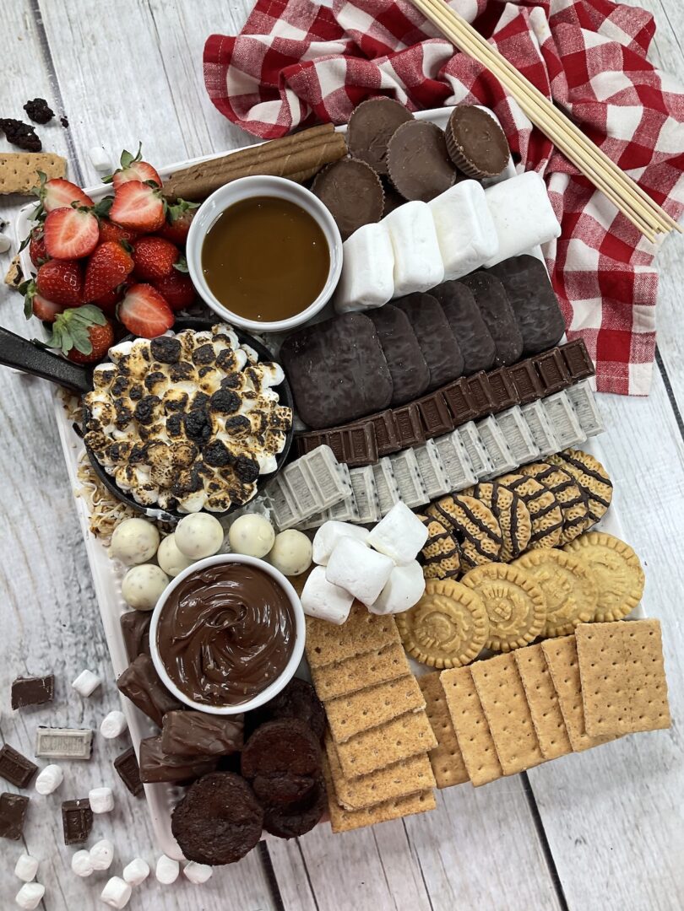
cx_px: 342
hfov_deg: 48.2
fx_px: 764
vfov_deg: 61.7
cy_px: 456
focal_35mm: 29
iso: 32
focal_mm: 3
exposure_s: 1/120
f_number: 1.8
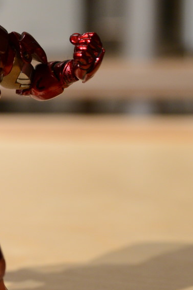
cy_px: 58
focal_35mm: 126
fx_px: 1014
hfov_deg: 9.5
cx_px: -297
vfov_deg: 16.2
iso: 800
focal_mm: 35
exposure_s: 1/50
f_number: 3.5
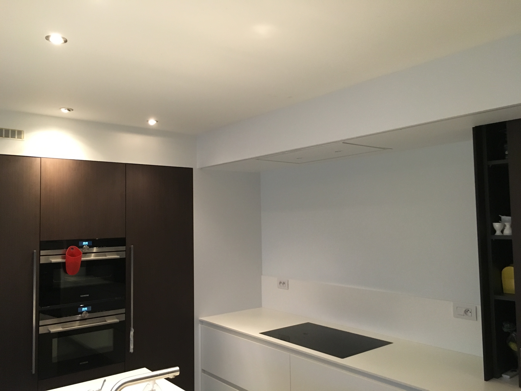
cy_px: 196
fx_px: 436
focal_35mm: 29
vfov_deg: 48.2
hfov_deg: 61.7
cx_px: 260
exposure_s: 1/25
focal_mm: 4.15
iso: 200
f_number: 2.2
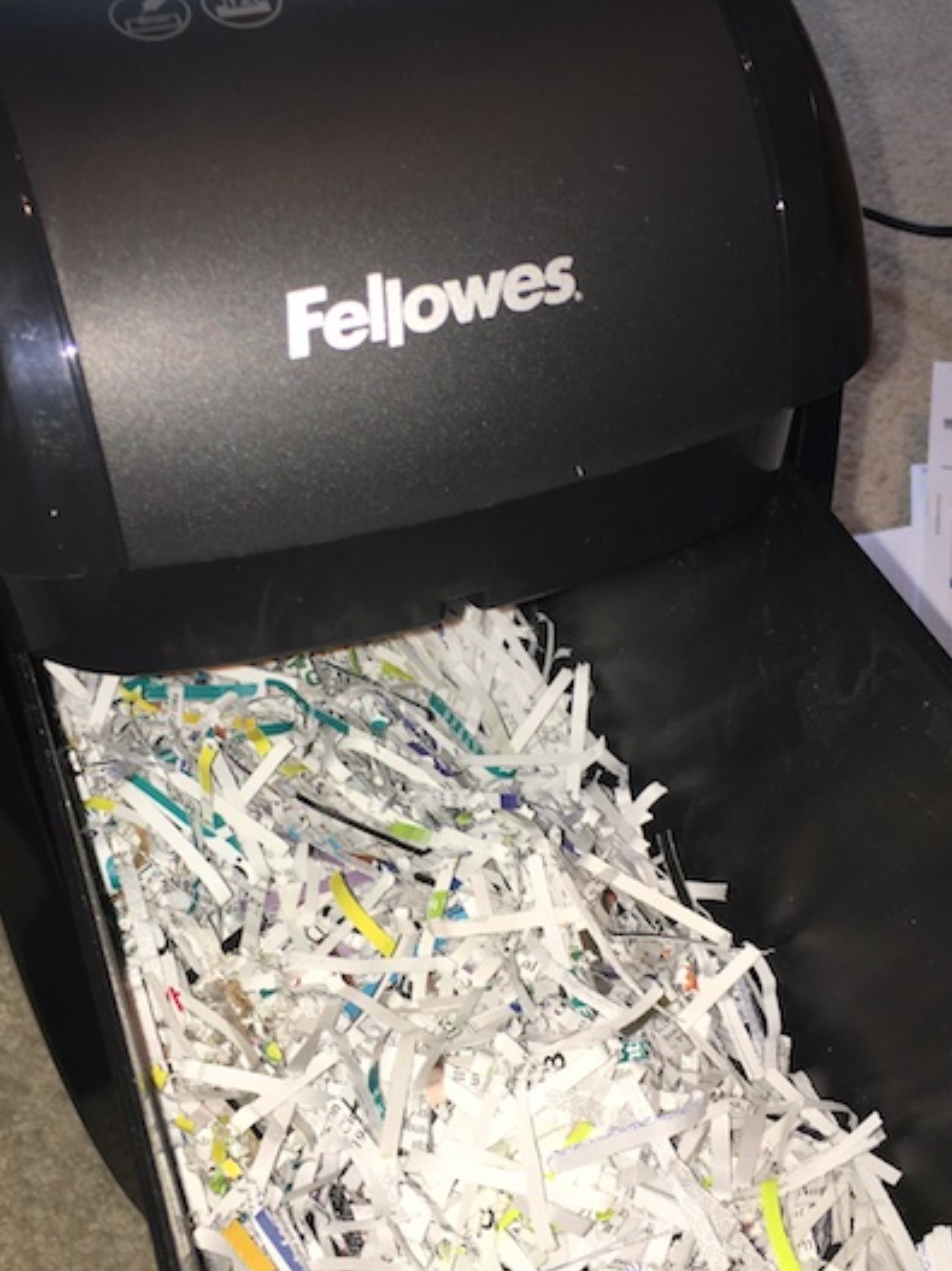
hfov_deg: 32.9
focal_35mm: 44
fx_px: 1614
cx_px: 468
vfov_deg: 42.8
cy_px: 728
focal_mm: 4.15
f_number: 2.2
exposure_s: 1/30
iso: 25
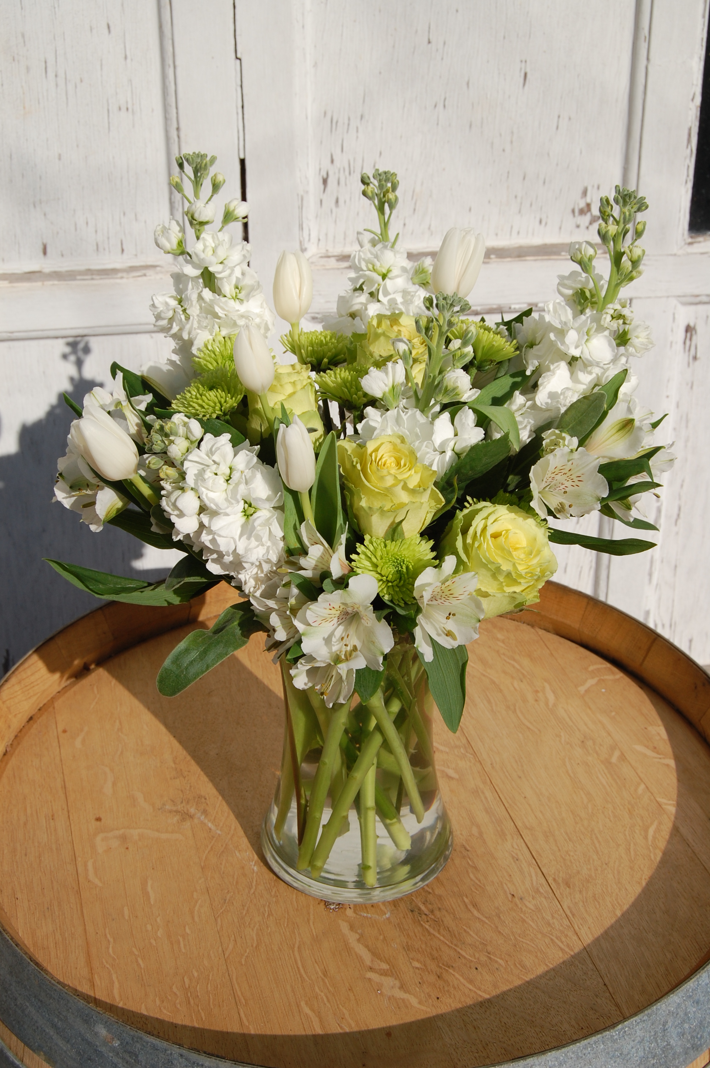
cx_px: 355
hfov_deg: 28.9
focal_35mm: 46
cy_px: 534
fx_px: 1378
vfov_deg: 42.4
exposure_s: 1/500
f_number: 11
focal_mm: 31
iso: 200
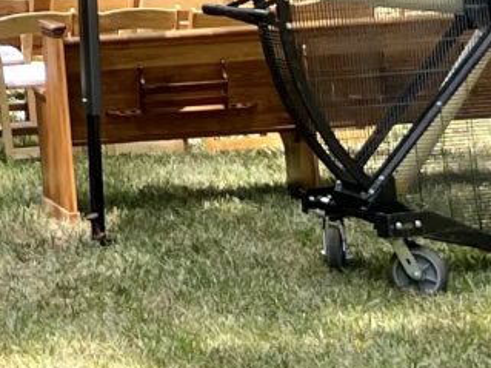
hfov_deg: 10.9
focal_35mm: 167
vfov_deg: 8.2
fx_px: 2368
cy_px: -510
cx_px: -445
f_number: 1.5
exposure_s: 1/666
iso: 50
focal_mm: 5.7
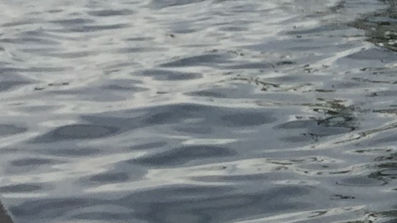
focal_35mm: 169
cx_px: 943
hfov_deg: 10.9
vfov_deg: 7.1
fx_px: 1779
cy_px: -27
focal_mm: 4.15
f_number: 2.2
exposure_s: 1/694
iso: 32
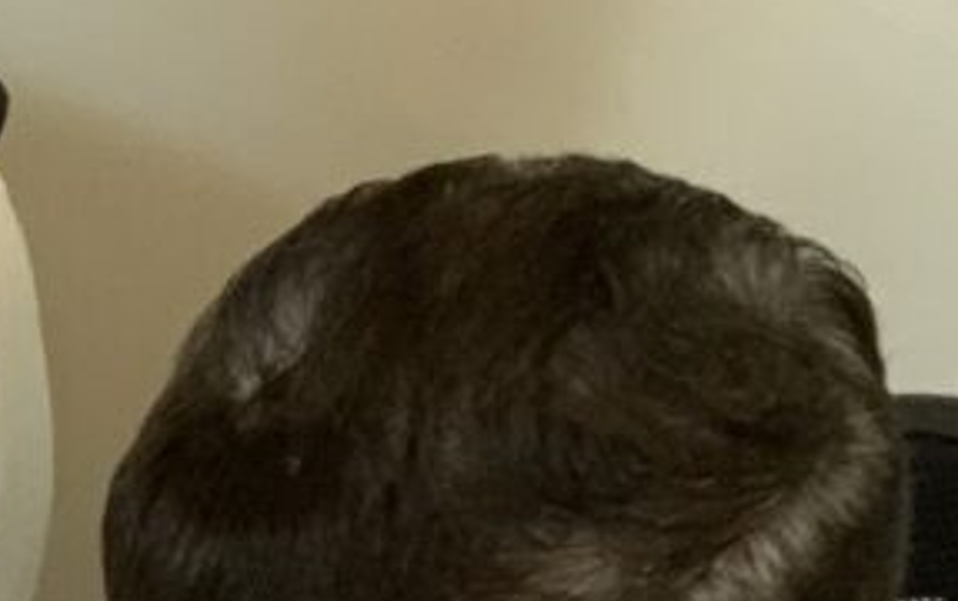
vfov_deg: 5.8
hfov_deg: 9.0
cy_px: 1476
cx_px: -901
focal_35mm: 219
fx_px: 5723
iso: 64
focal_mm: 3
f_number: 1.8
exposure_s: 1/67
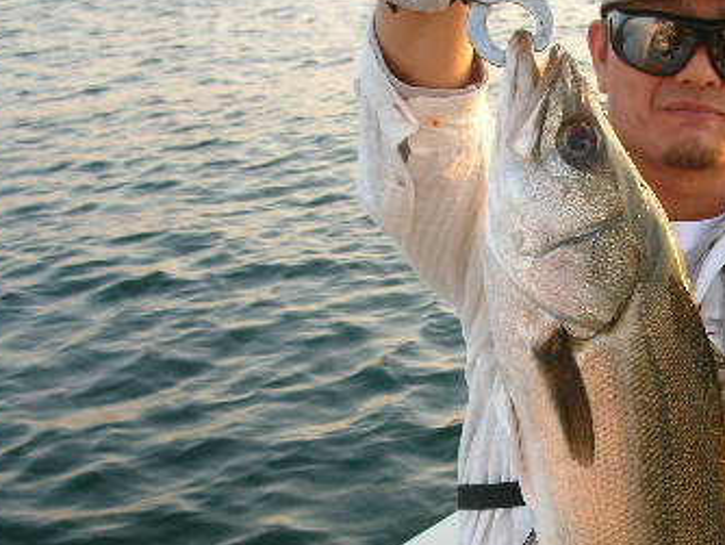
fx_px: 1404
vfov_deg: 21.8
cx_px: 488
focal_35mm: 67
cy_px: 389
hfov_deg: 28.7
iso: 50
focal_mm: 5.8
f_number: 3
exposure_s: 1/76.6
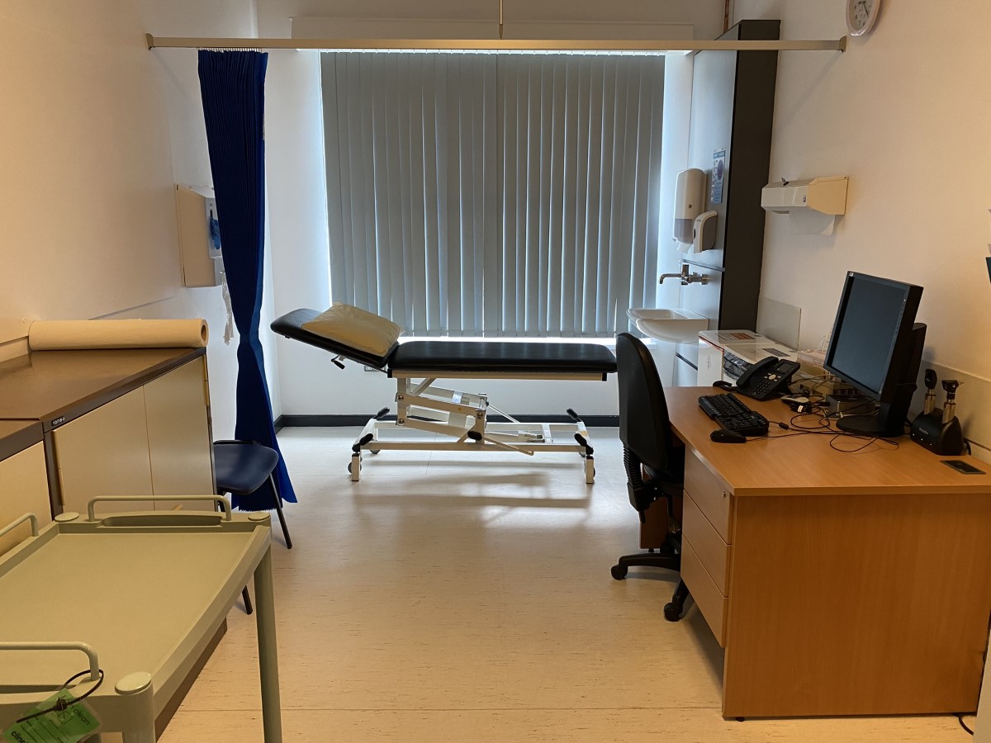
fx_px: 744
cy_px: 372
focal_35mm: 26
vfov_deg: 53.1
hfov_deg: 67.3
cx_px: 496
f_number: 1.8
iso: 125
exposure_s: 1/50
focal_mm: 4.25
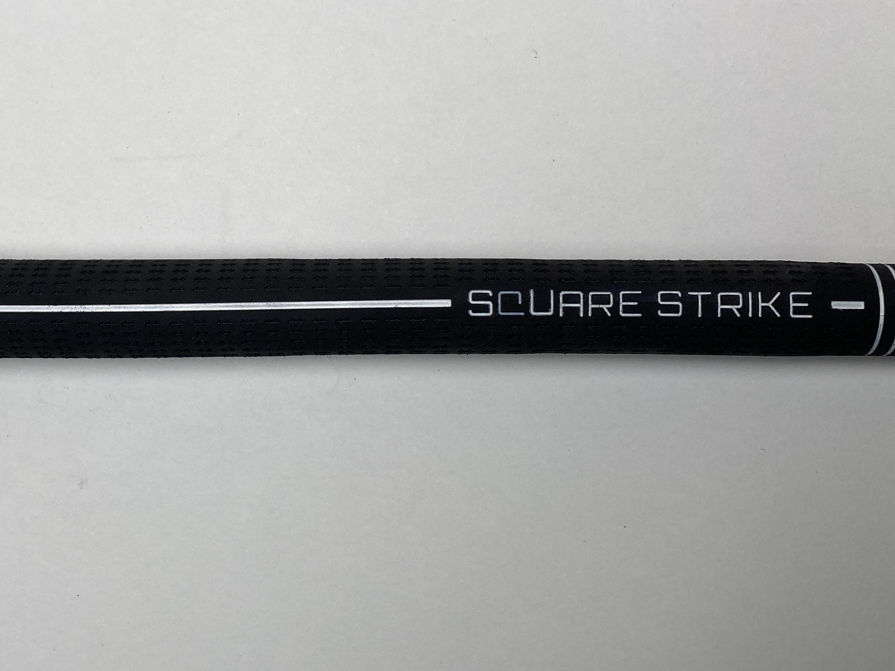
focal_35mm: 43
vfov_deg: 33.6
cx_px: 285
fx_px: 1112
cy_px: 312
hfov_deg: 43.1
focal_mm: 4.25
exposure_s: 1/460
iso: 32
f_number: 1.8
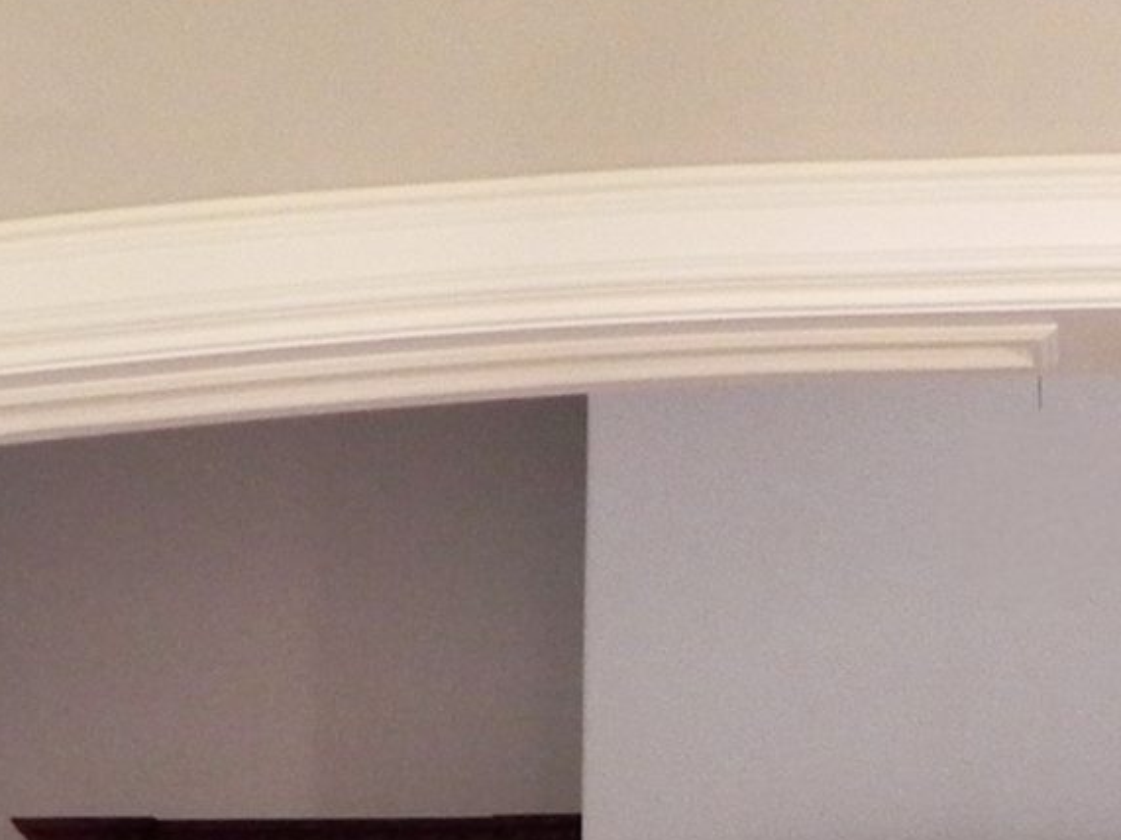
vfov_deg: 11.1
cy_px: 1134
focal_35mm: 130
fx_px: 4209
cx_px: 838
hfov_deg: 15.1
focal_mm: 5.2
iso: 241
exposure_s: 1/30
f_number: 2.8
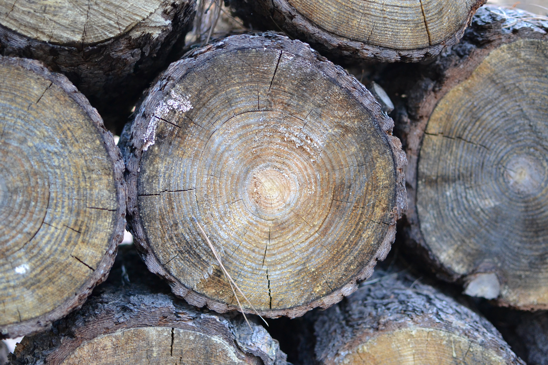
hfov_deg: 37.9
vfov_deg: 25.8
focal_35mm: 52
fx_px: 799
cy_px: 182
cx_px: 274
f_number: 2
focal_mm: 35
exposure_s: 1/500
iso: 1600
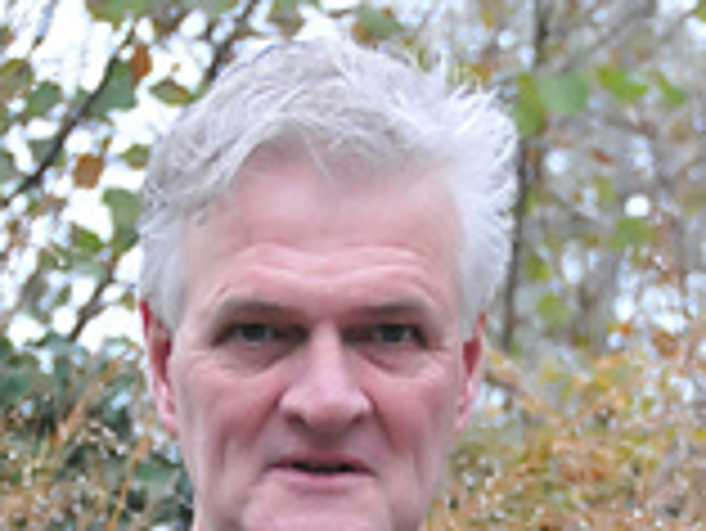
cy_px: 1012
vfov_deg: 6.6
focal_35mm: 220
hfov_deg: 9.0
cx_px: 414
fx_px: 4490
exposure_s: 1/500
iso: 2000
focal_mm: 48
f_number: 4.5
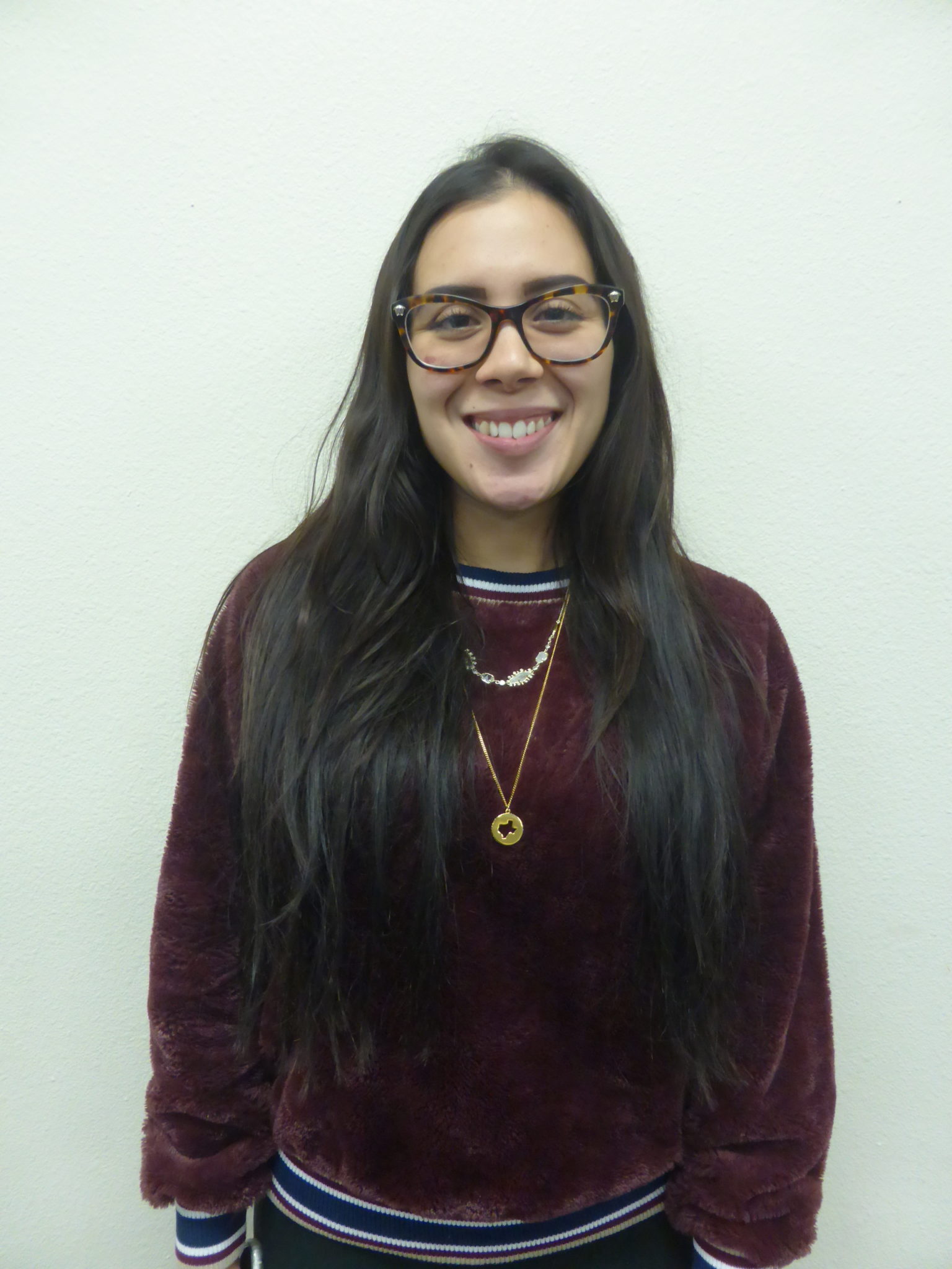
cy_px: 634
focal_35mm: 25
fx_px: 917
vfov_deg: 69.4
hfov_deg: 54.9
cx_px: 476
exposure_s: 1/20
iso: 400
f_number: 3.3
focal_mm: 4.3
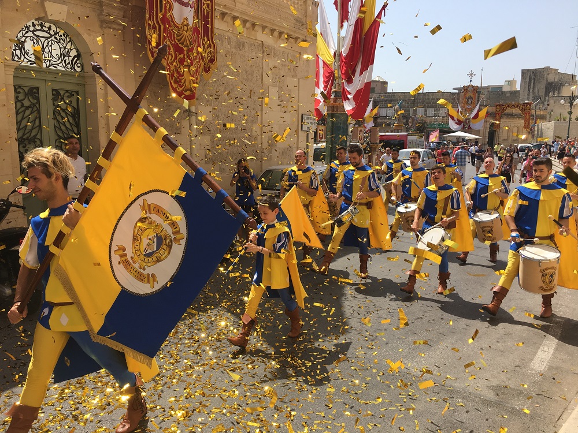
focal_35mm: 29
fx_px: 484
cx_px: 289
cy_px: 216
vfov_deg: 48.2
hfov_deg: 61.7
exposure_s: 1/1374
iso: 25
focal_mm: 4.15
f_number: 2.2
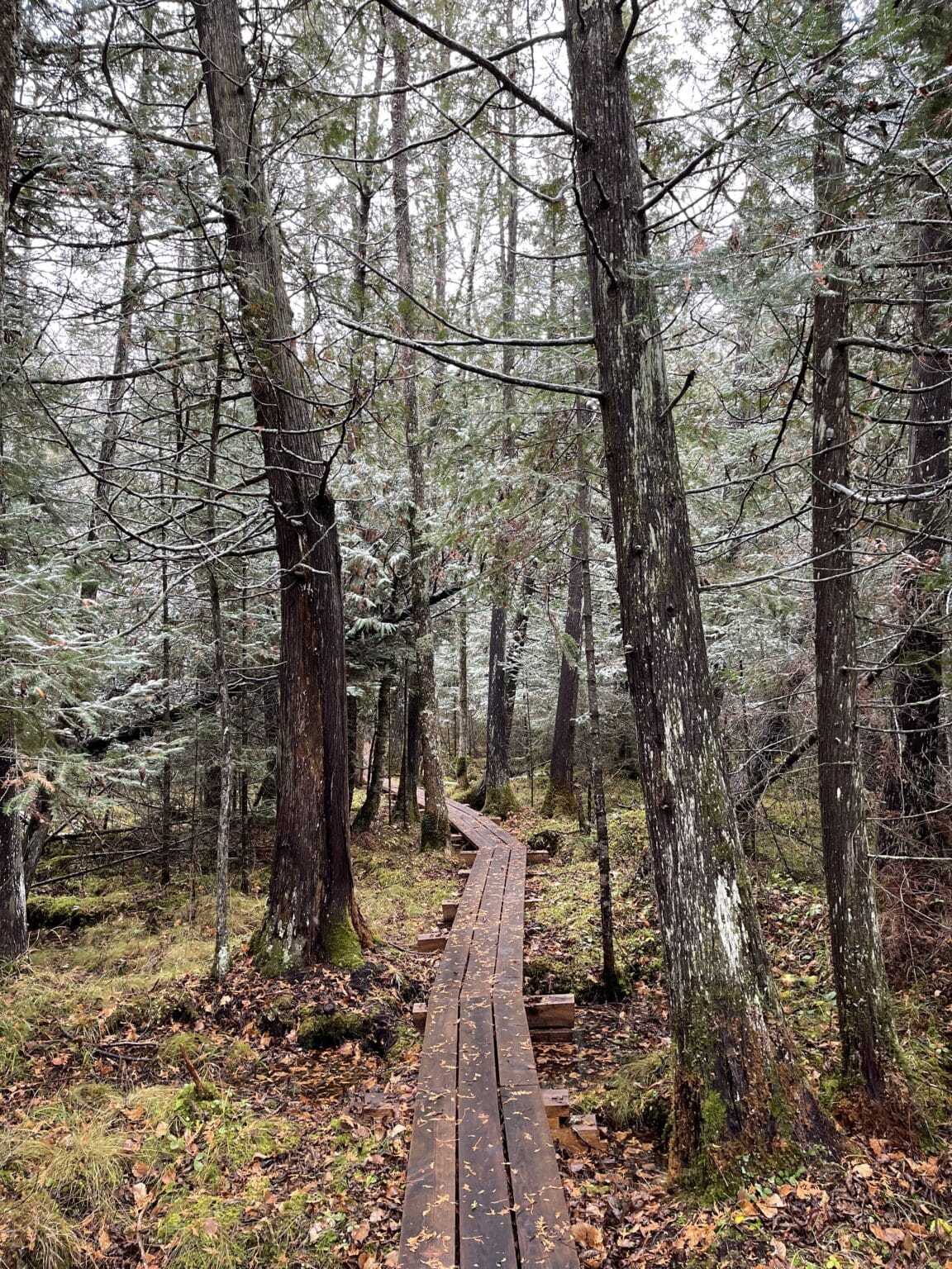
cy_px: 634
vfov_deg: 67.3
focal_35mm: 26
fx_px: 953
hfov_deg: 53.1
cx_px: 476
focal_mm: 5.1
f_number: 1.6
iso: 125
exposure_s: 1/121
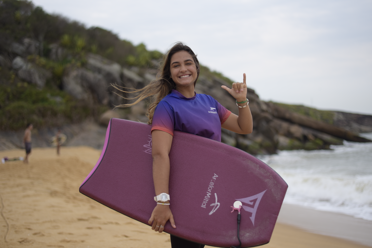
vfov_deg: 27.0
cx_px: 186
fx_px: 517
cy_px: 124
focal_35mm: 50
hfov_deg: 39.6
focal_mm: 50
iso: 100
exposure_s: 1/2500
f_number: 2
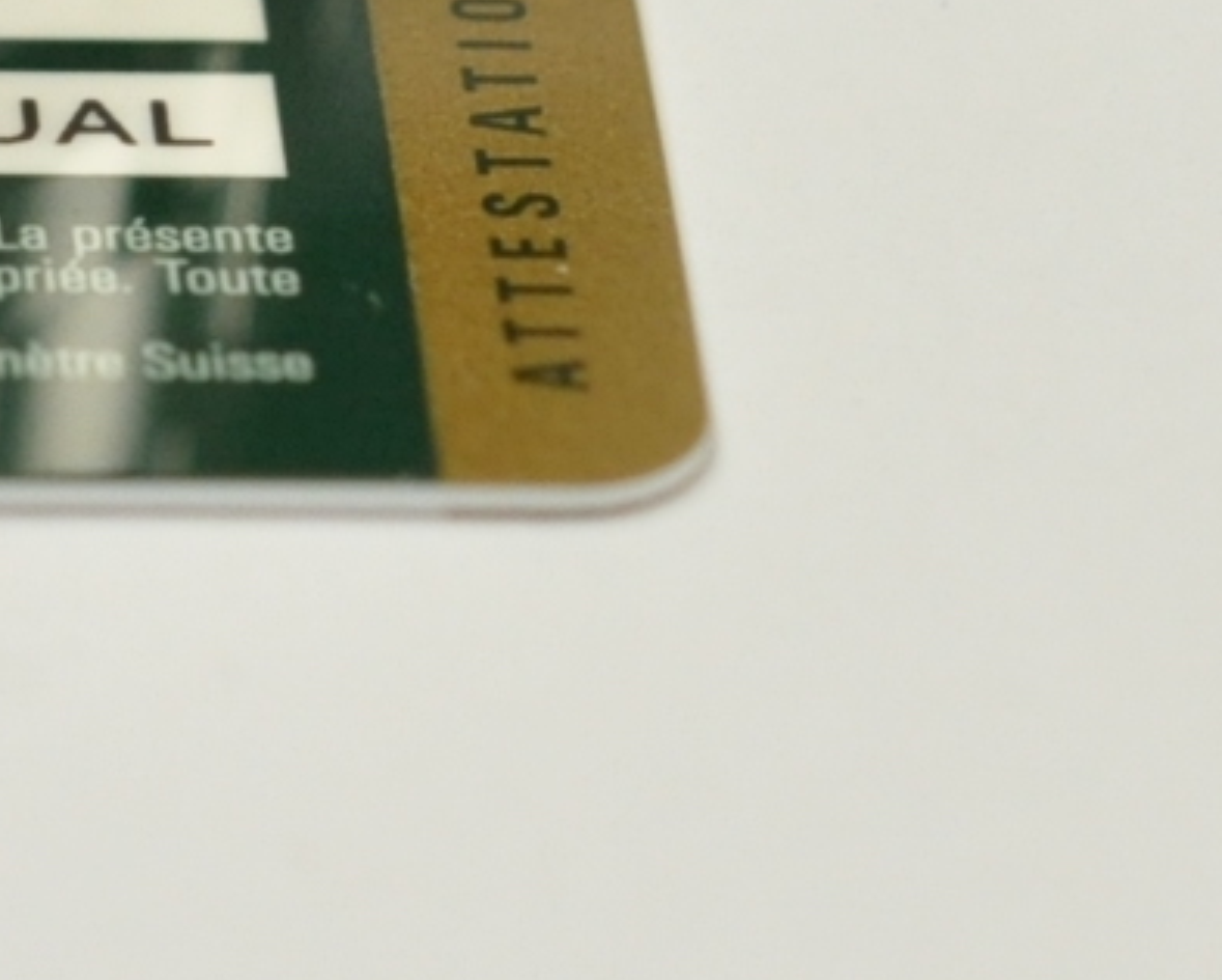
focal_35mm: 460
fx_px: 16649
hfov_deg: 4.2
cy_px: -868
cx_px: -1085
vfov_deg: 3.3
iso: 800
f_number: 5.6
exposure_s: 1/125
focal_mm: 60
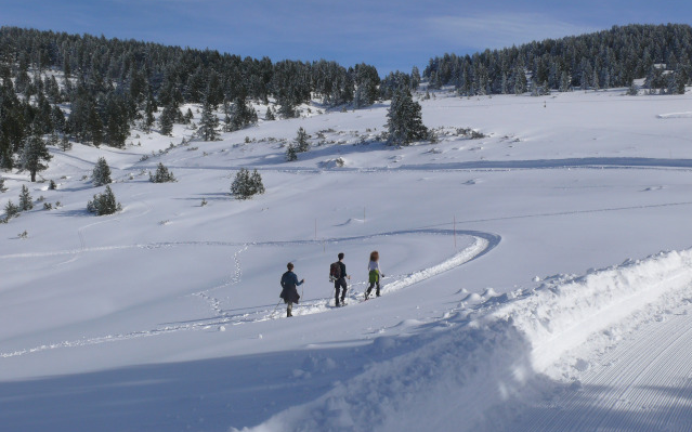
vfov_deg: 31.2
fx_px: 773
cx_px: 343
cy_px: 232
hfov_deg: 48.2
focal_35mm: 41
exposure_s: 1/640
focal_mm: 8.1
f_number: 8
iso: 100
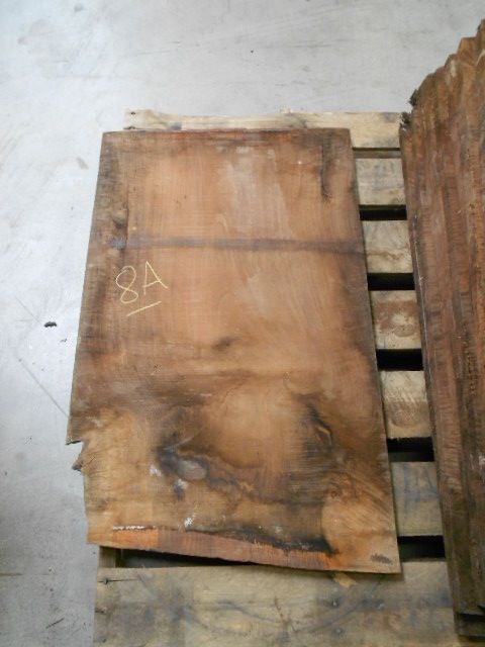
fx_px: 542
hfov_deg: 48.2
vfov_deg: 61.7
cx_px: 242
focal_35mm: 29
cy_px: 324
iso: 400
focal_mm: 5.1
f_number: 3.4
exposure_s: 1/30
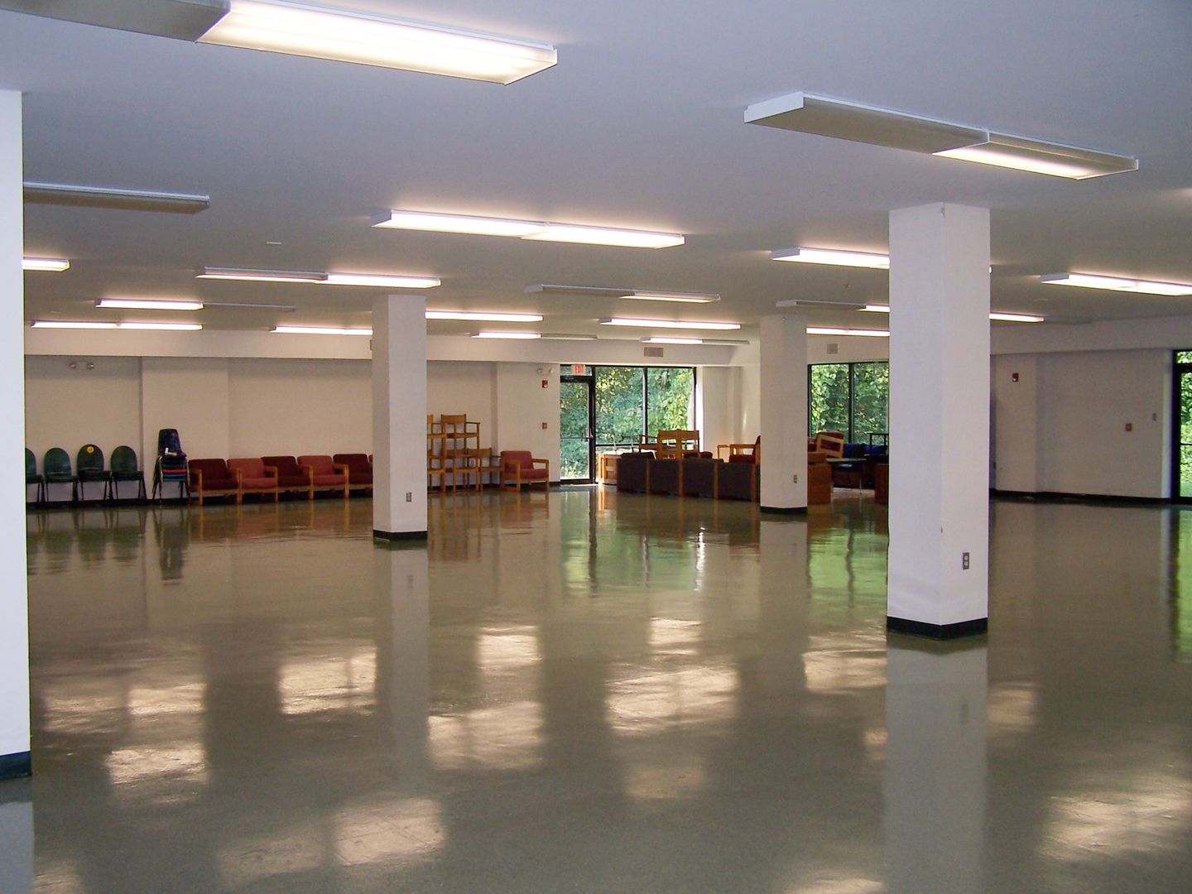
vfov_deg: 37.7
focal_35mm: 38
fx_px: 1309
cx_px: 596
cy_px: 447
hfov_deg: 49.0
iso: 80
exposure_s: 1/60
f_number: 2.8
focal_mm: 6.3
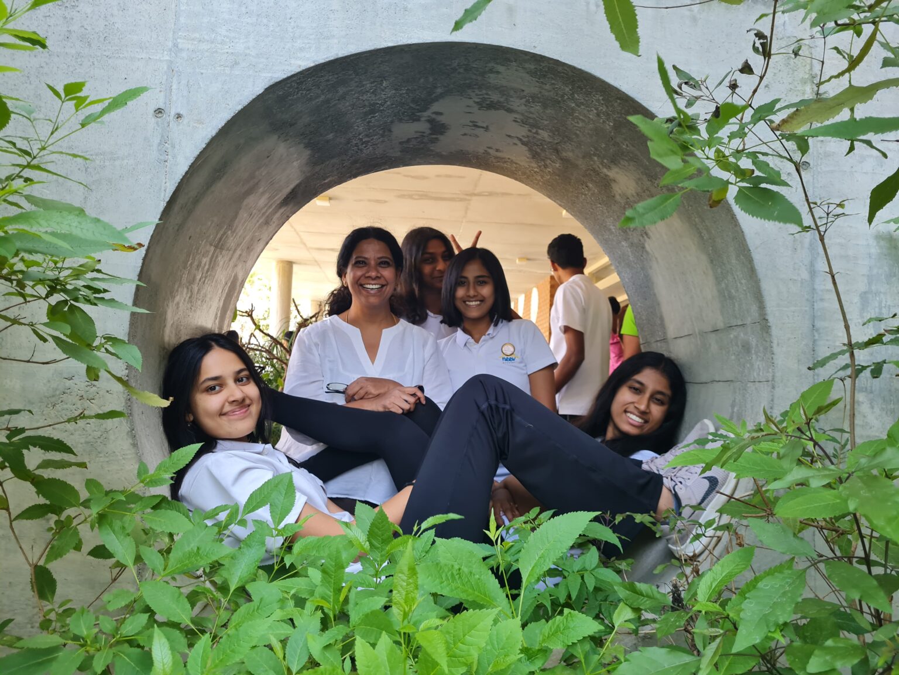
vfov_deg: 53.1
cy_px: 338
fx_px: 675
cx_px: 450
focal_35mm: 26
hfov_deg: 67.3
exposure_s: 1/100
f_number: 1.8
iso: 64
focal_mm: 5.4
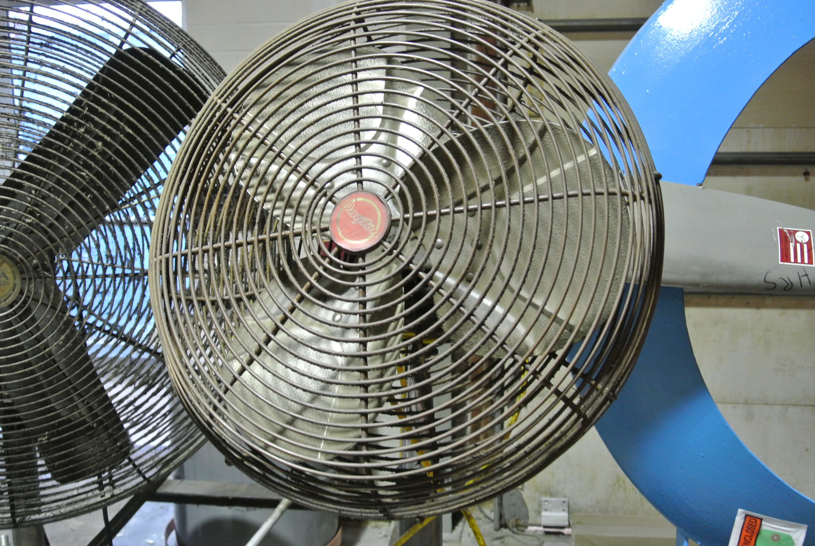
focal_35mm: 37
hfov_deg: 51.8
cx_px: 408
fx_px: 839
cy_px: 273
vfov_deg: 36.0
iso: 800
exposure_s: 1/13
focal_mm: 14
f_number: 4
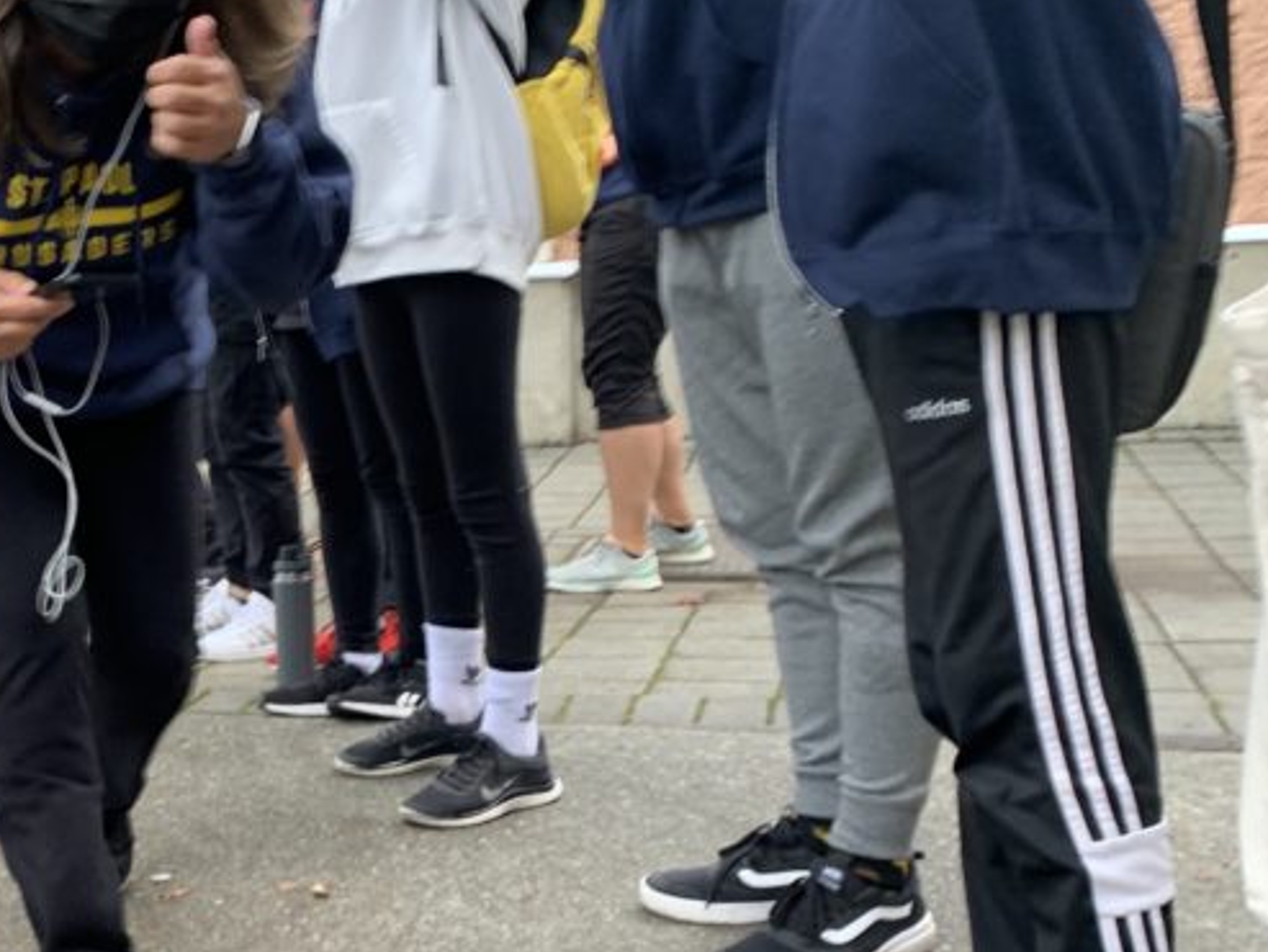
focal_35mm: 54
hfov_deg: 33.9
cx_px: 170
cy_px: 715
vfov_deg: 26.7
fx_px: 1979
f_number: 1.8
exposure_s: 1/97
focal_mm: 4.25
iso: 100
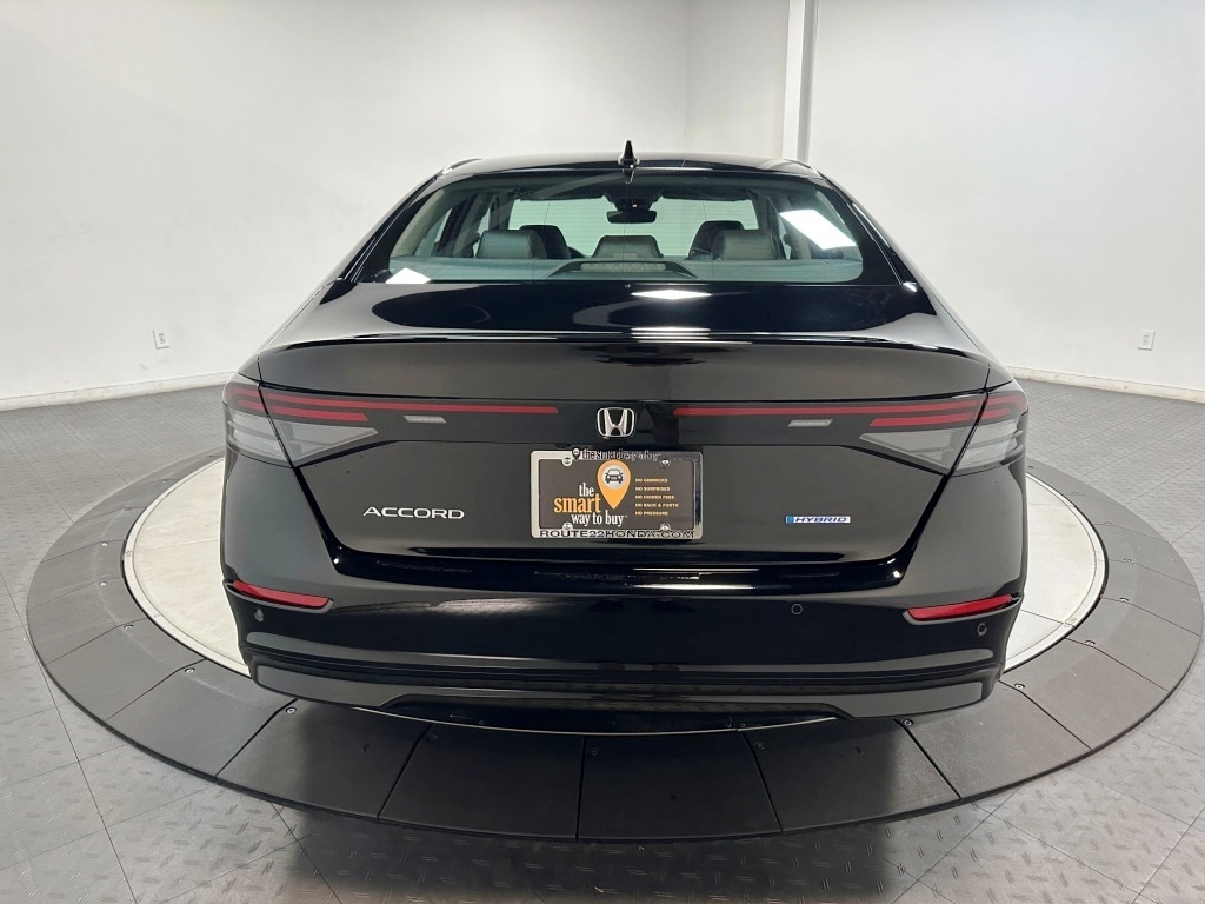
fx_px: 835
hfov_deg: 71.6
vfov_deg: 56.8
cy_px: 452
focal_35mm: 24
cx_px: 602
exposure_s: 1/60
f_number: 1.78
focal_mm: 6.86
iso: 400
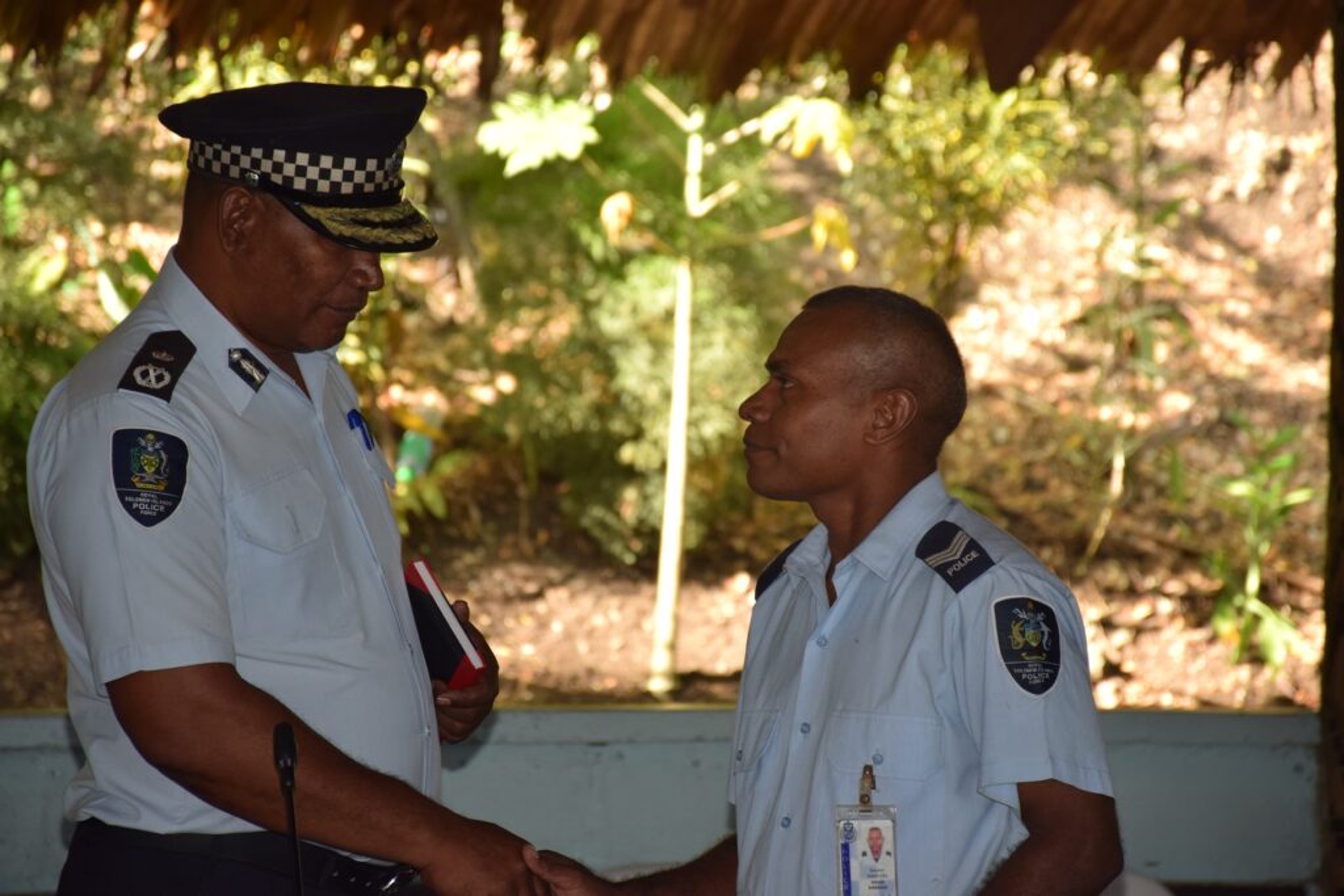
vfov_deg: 6.5
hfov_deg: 9.8
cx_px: 672
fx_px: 7841
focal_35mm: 210
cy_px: 448
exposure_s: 1/125
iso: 400
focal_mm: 140
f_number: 5.6
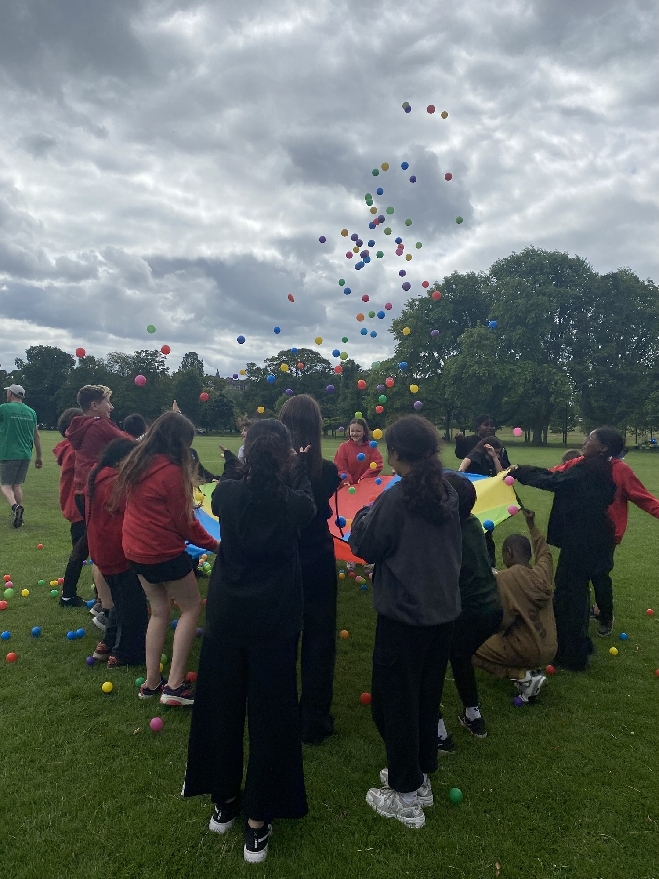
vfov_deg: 67.3
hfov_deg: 53.1
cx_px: 330
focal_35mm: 26
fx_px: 660
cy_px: 440
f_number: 1.8
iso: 32
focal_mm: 4.25
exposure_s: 1/6061
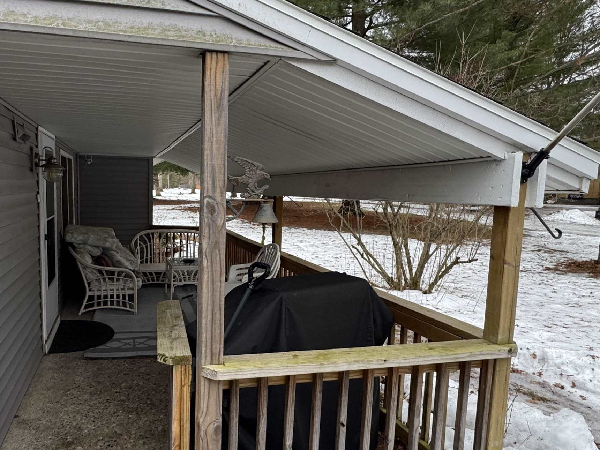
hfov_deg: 67.7
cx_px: 207
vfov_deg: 54.9
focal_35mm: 25
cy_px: 231
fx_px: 433
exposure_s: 1/99
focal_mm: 2.22
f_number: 2.2
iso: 125
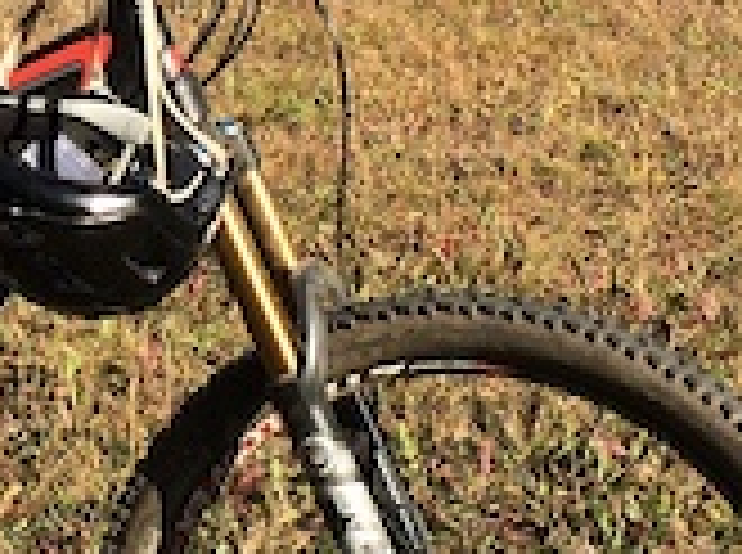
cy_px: -63
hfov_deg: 13.7
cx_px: -90
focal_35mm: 141
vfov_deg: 10.3
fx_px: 3016
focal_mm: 4.15
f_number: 2.2
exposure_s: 1/1642
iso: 32
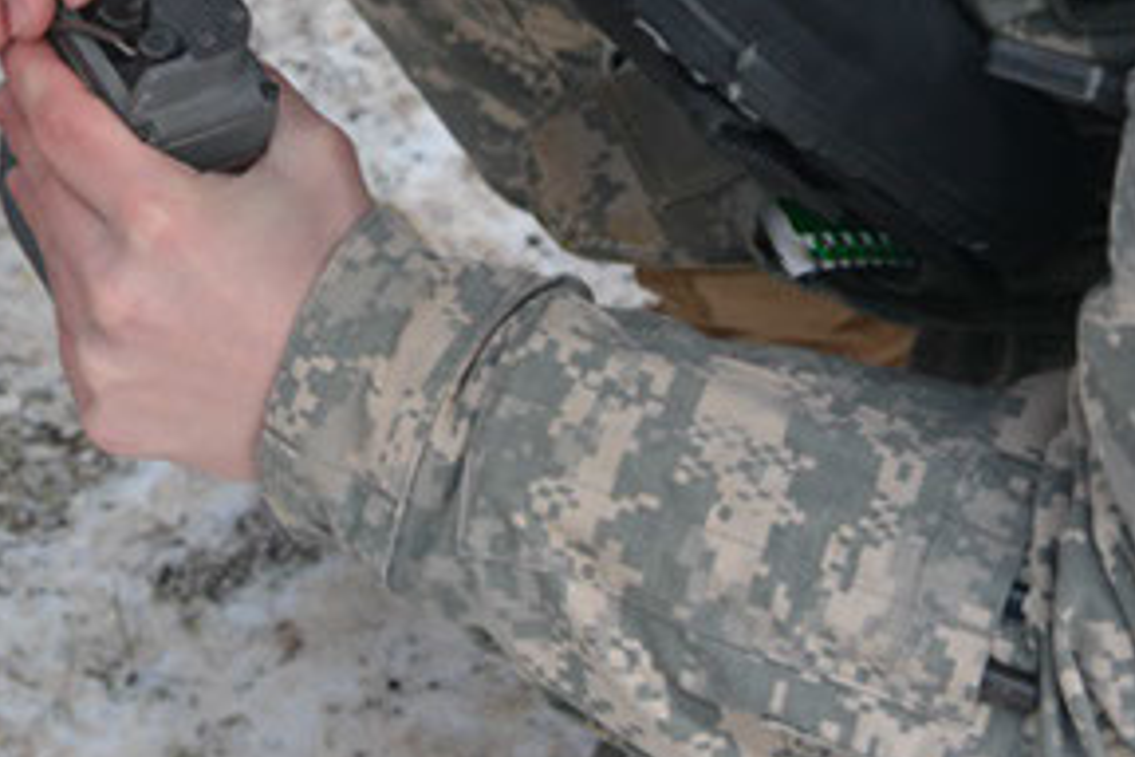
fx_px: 4161
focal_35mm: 132
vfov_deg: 10.3
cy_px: -87
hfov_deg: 15.3
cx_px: 91
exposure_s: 1/160
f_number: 5.6
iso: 800
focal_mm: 38
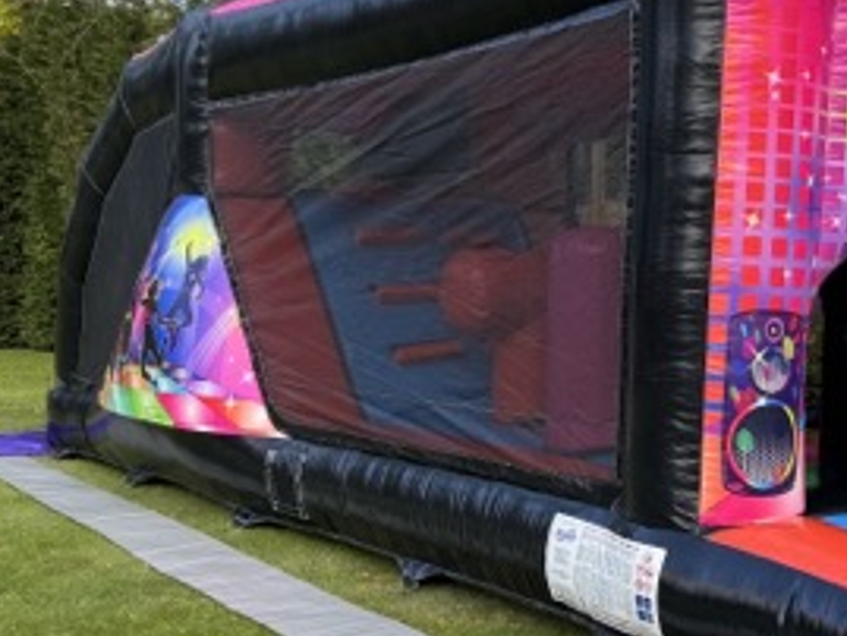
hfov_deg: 32.9
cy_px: 337
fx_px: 1395
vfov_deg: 25.7
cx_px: 661
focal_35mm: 57
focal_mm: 6.76
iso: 80
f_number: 1.78
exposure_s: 1/707
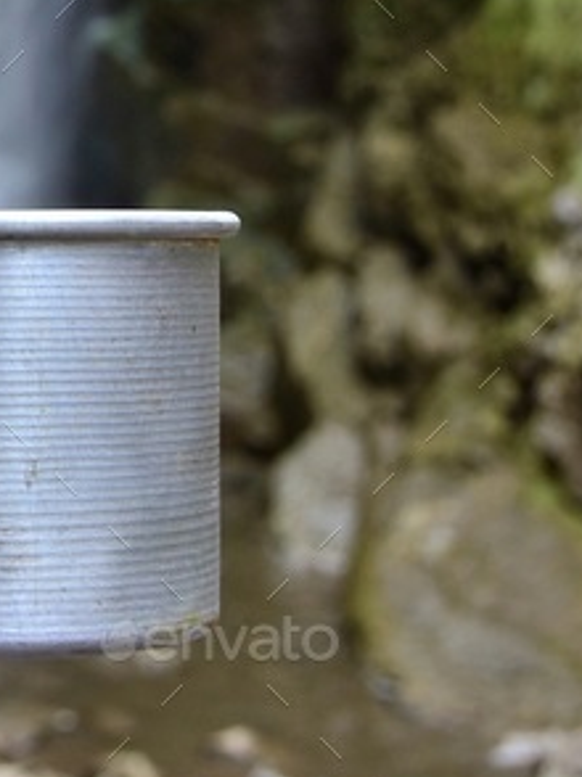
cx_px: -185
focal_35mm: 139
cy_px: -170
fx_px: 3121
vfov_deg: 13.8
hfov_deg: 10.4
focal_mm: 32
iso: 200
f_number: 6.3
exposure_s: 1/50
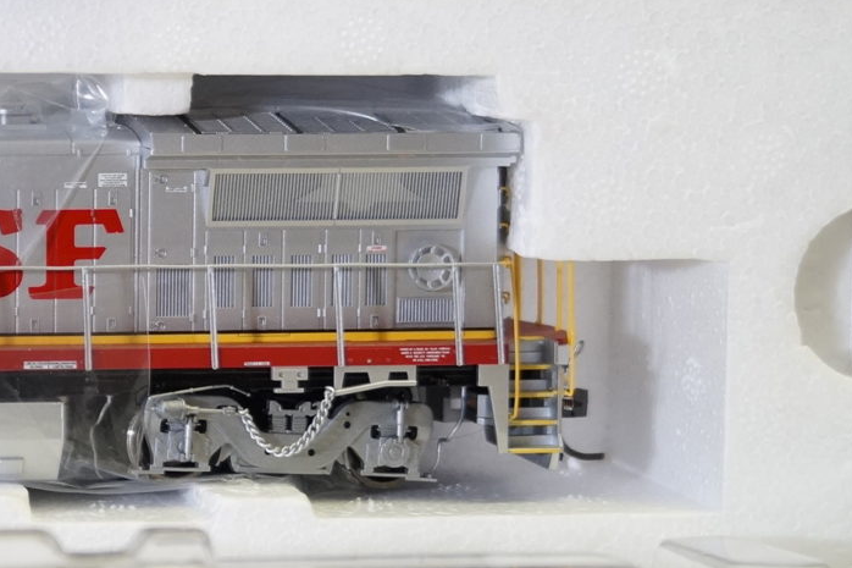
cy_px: 124
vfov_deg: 10.4
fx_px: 3123
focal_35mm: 132
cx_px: -256
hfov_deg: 14.8
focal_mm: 30
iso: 640
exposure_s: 1/160
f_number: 4.5
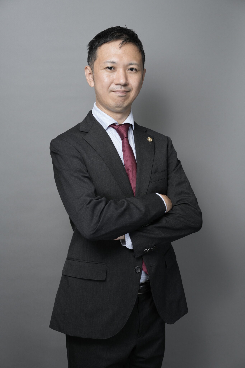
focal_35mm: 55
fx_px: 562
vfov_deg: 36.2
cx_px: 122
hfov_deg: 24.6
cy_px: 184
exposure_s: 1/125
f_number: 8
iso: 250
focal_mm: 55
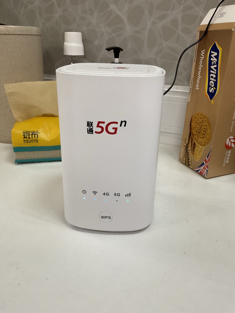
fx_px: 262
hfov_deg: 48.2
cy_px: 156
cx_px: 118
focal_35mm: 29
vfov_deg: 61.7
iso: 64
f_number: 1.8
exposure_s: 1/51
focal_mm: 3
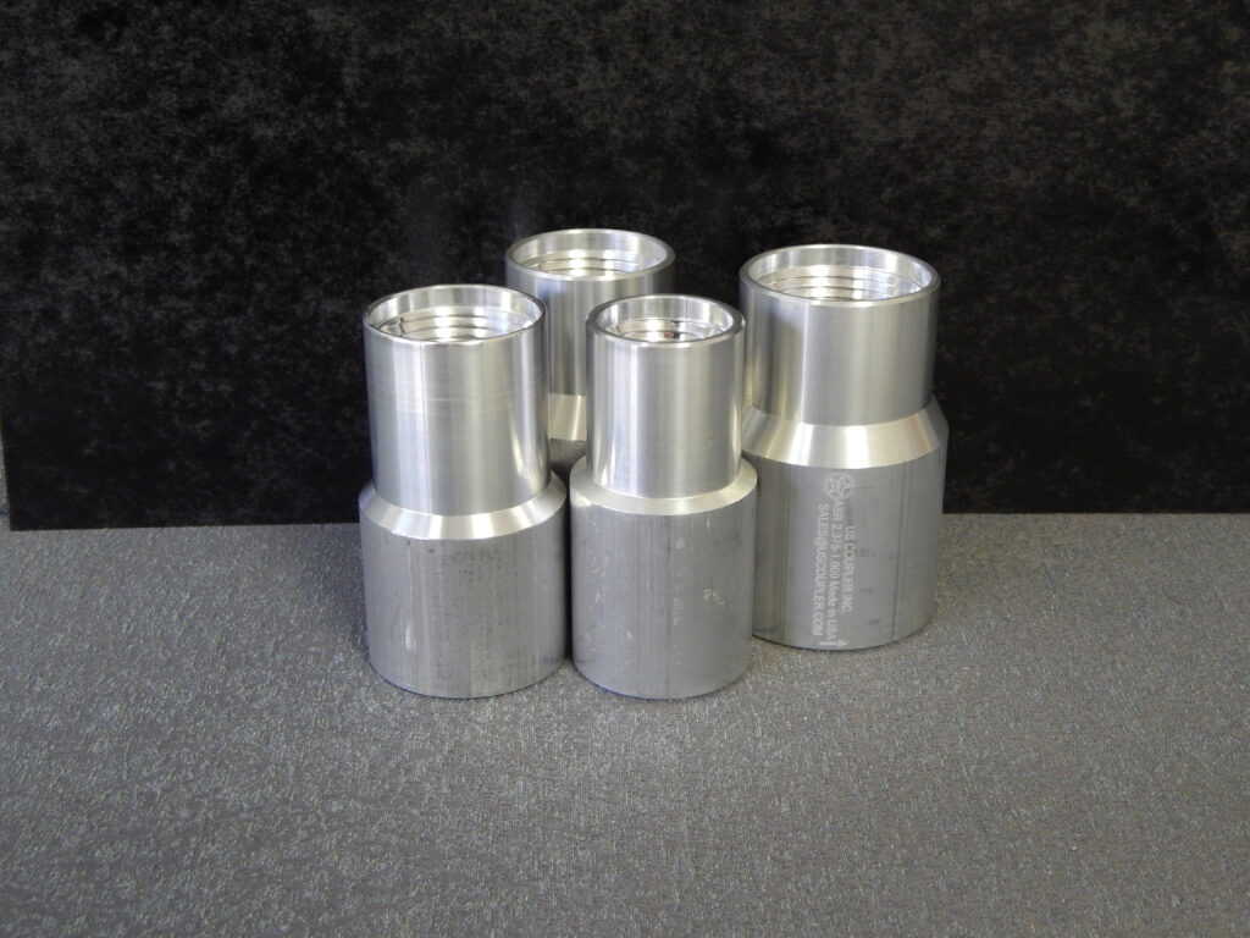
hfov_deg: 38.9
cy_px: 469
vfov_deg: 29.7
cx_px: 625
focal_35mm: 49
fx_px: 1769
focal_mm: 8.6
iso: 400
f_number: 3.7
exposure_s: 1/25
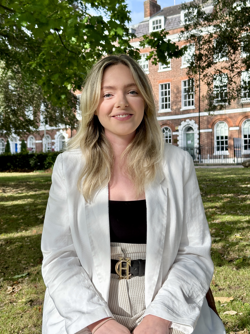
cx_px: 125
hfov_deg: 30.3
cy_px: 167
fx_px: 462
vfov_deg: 39.7
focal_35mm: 48
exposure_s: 1/1305
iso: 64
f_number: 1.78
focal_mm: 6.86
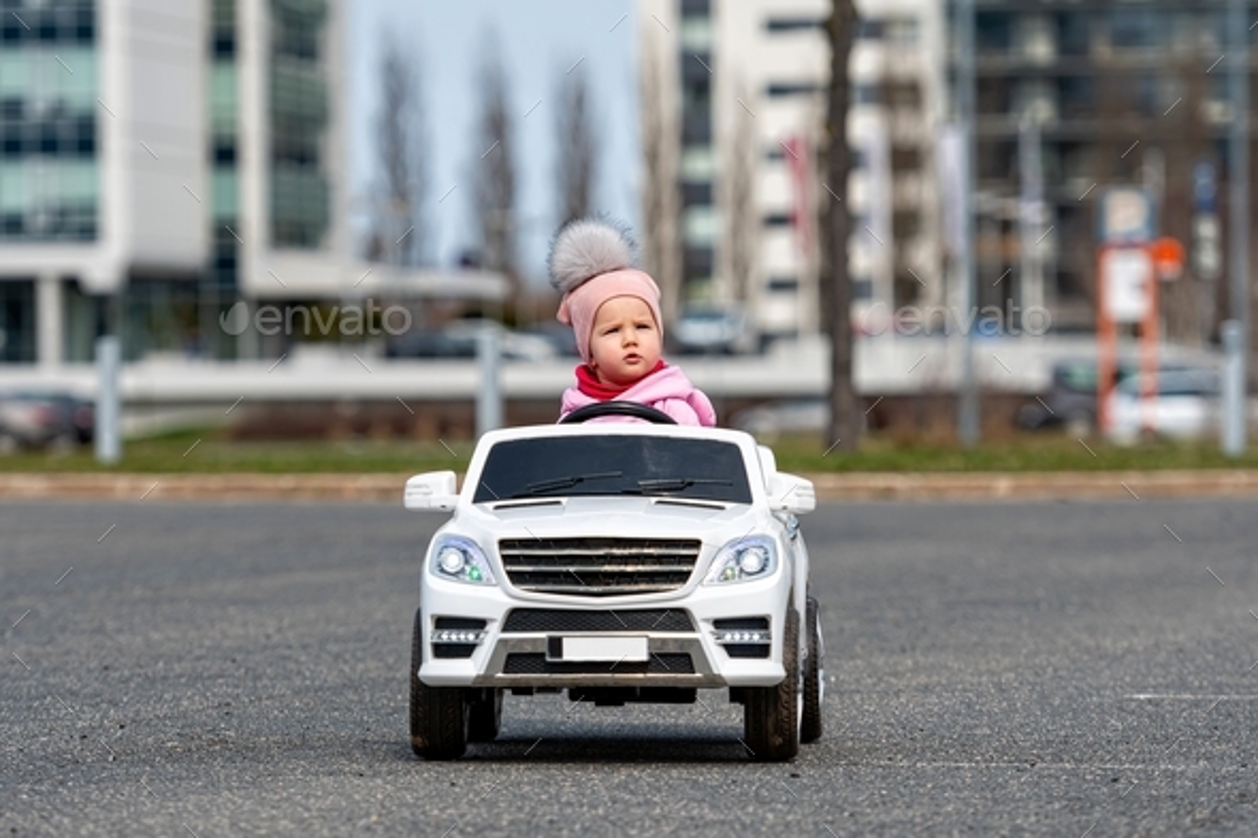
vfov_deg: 6.5
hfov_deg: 9.8
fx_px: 7336
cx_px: 629
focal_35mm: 210
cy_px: 419
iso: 100
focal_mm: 140
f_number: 4.5
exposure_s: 1/800
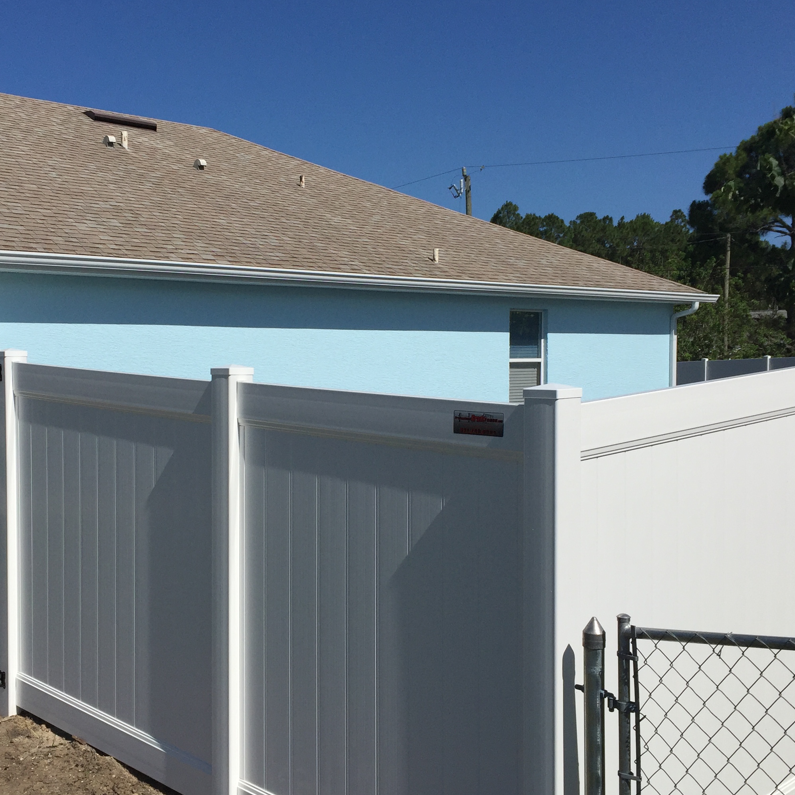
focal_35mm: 42
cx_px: 300
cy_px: 424
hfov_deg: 39.8
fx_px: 1091
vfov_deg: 40.0
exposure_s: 1/6623
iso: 32
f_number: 2.2
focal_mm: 4.15
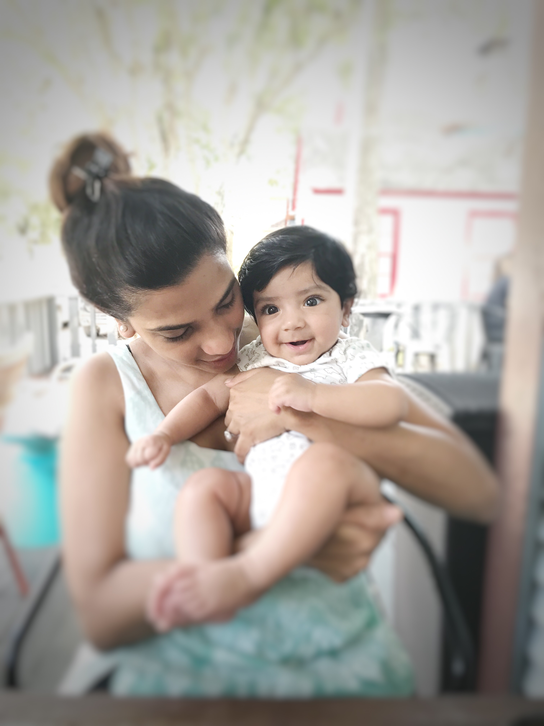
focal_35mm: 28
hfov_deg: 49.7
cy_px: 363
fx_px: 587
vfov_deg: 63.4
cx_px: 272
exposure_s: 1/40
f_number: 1.8
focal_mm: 3.99
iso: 20
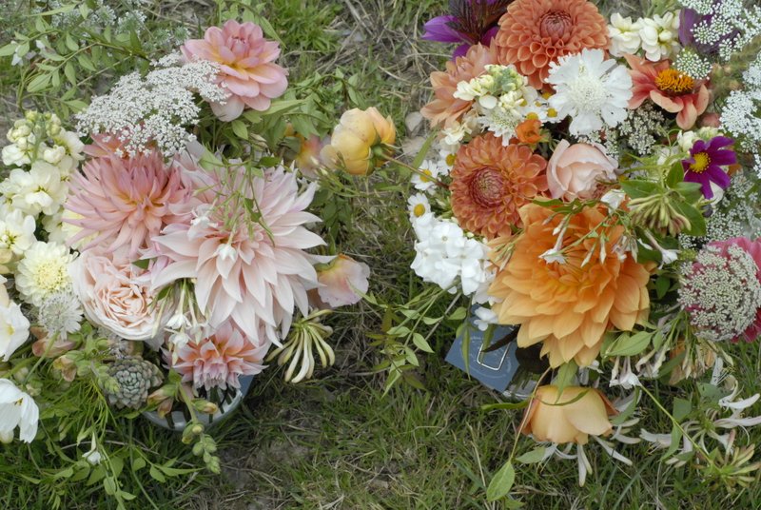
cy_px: 255
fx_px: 1588
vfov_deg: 18.2
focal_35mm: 75
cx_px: 380
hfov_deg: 27.0
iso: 1250
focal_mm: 50
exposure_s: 1/640
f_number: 13
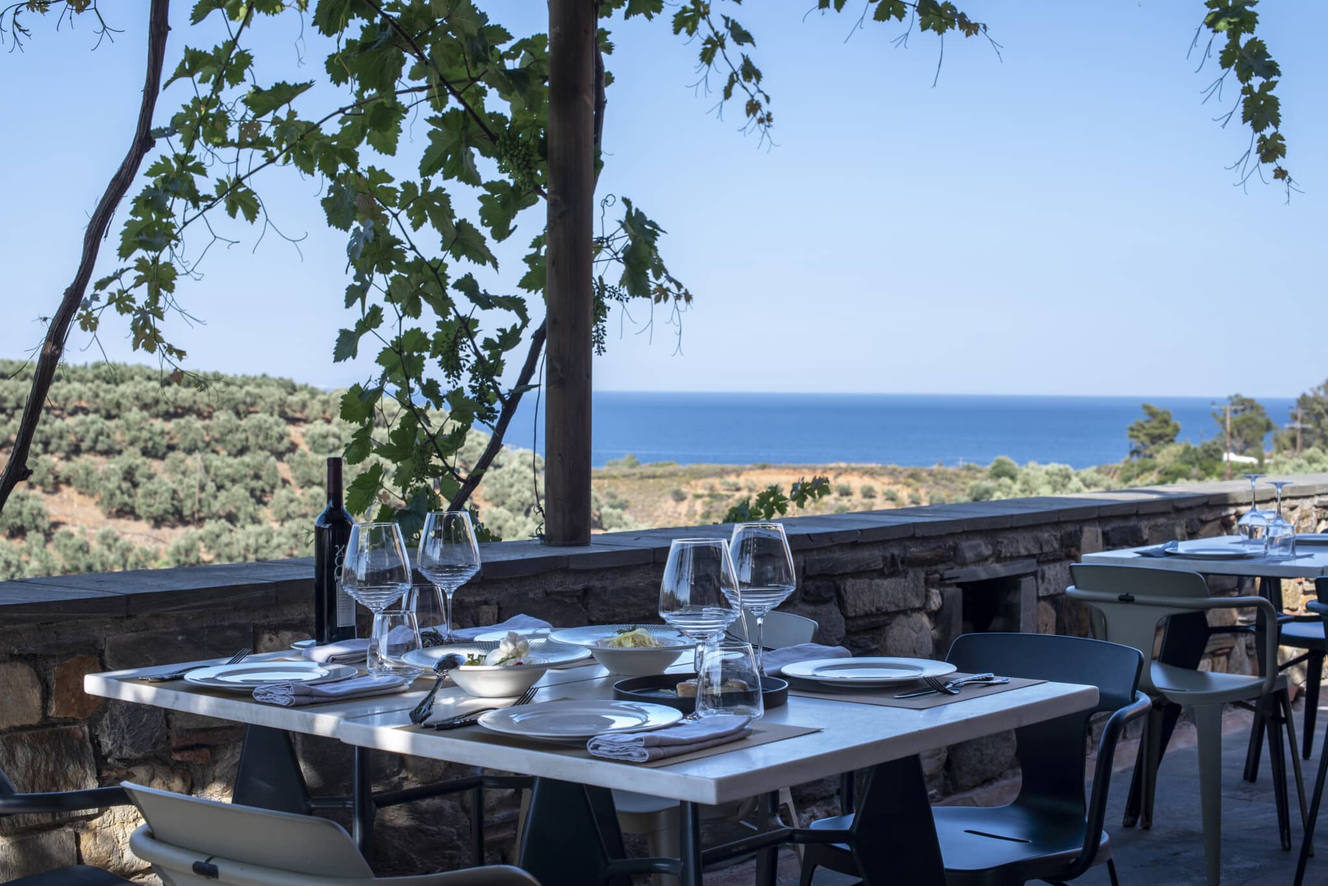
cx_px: 664
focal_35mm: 50
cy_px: 443
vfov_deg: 27.0
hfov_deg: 39.6
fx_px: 1845
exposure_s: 1/160
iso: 100
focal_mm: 50
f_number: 9
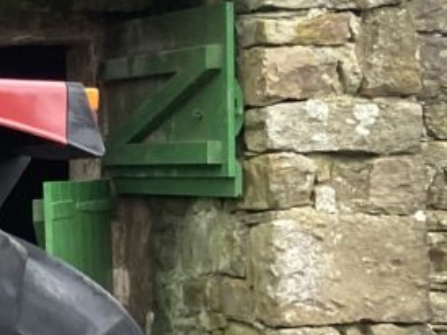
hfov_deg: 10.1
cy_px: 271
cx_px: -788
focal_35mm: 157
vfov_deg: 9.4
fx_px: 2026
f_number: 1.8
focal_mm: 3.99
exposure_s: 1/121
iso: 64
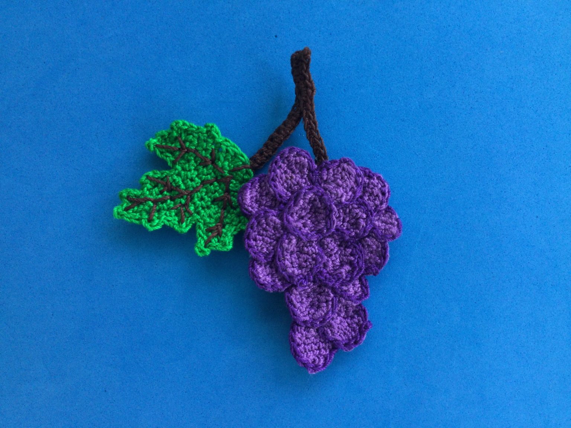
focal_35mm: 31
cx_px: 286
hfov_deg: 58.4
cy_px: 214
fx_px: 511
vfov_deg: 45.4
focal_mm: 3.3
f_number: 2.4
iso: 32
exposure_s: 1/100
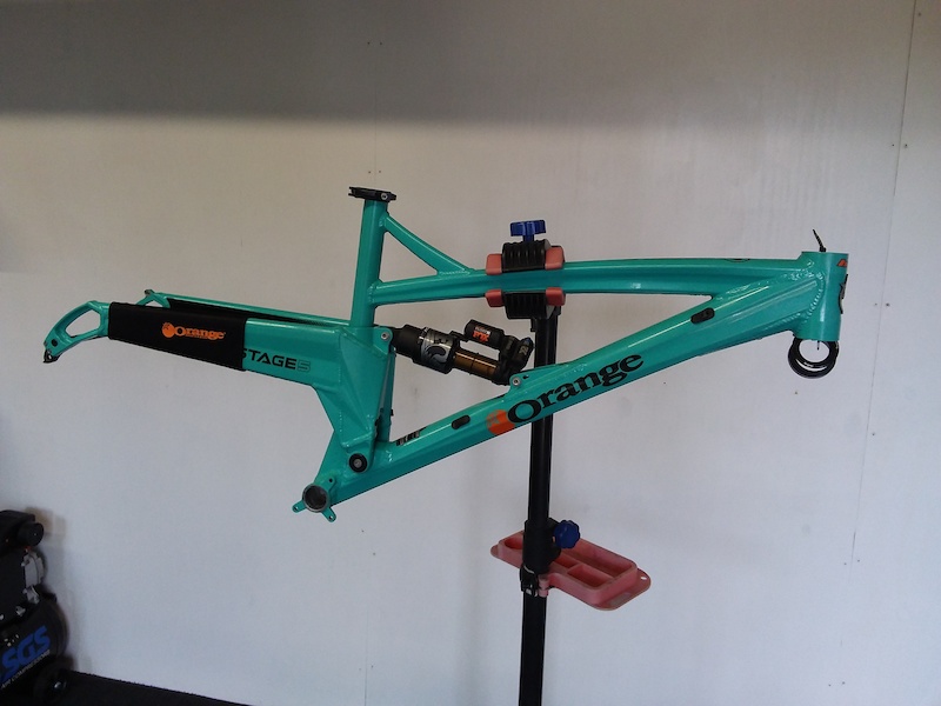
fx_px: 734
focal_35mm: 27
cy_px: 353
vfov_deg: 51.4
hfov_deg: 65.3
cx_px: 470
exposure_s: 1/100
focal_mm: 2.91
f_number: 1.9
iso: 64
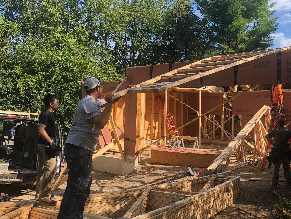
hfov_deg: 47.2
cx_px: 189
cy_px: 99
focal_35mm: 39
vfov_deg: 36.8
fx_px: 328
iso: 20
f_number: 1.8
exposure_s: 1/695
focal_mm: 4
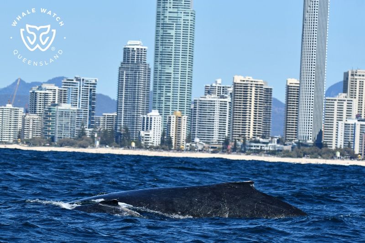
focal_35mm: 225
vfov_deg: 6.1
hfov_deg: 9.2
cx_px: 182
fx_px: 2281
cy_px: 122
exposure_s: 1/500
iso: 110
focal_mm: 150
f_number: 8
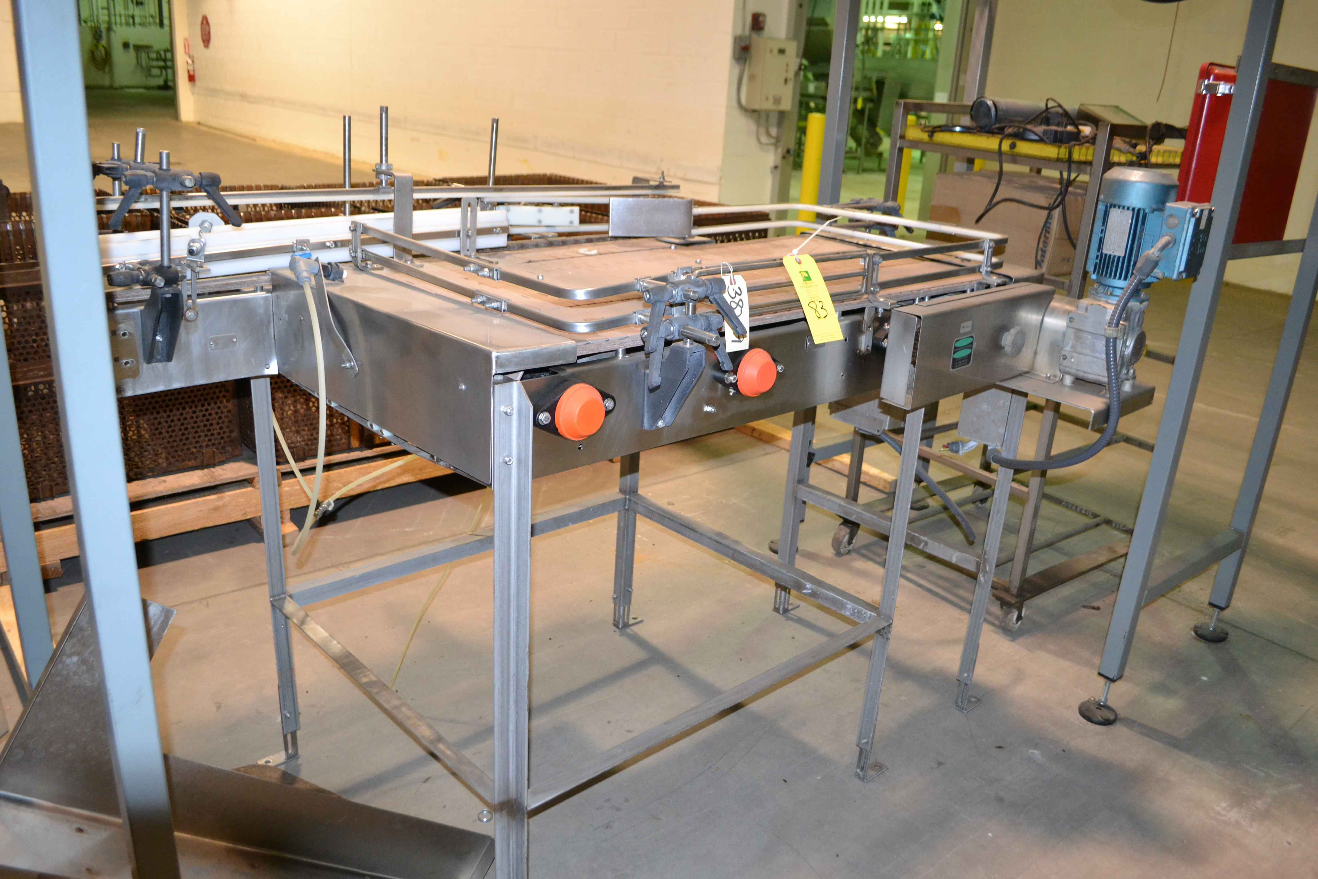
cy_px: 440
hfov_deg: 67.4
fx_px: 988
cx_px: 659
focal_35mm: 27
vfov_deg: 47.9
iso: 1600
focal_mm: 18
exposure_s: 1/60
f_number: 3.5
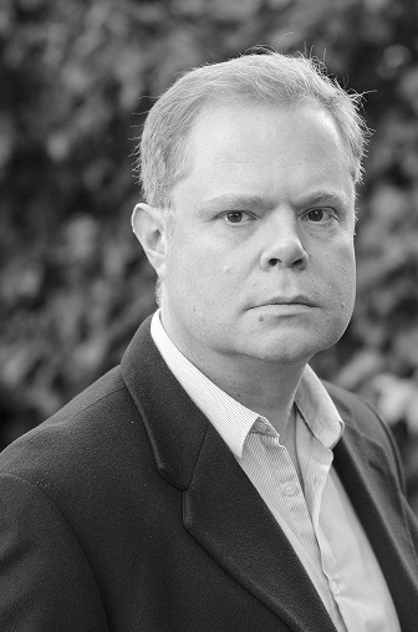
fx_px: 1594
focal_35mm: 91
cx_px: 238
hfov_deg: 14.9
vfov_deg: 22.4
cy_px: 360
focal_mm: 50
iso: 640
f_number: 2.5
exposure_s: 1/400
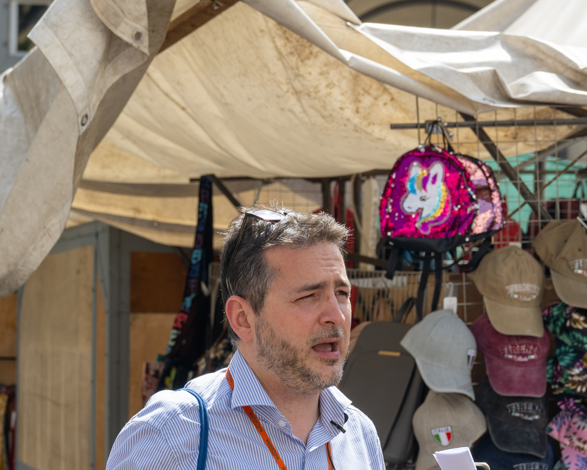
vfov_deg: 10.9
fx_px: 2449
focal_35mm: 141
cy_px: 428
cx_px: 361
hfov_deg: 13.7
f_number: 5
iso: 100
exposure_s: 1/320
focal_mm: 49
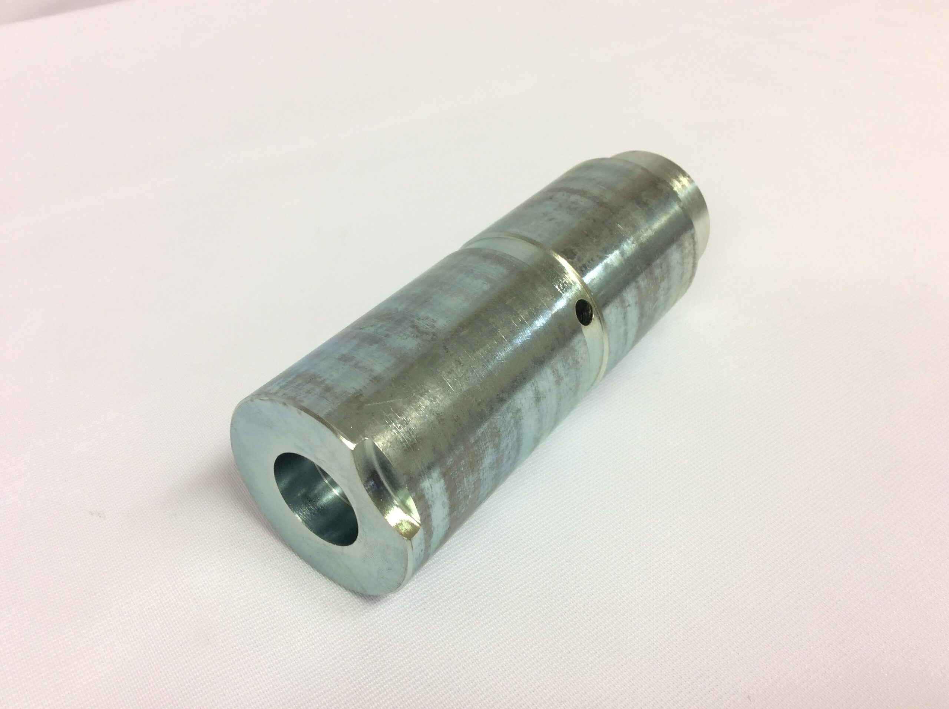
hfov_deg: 56.9
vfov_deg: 44.1
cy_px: 354
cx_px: 474
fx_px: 876
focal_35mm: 32
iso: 50
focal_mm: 3.3
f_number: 2.4
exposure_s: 1/24
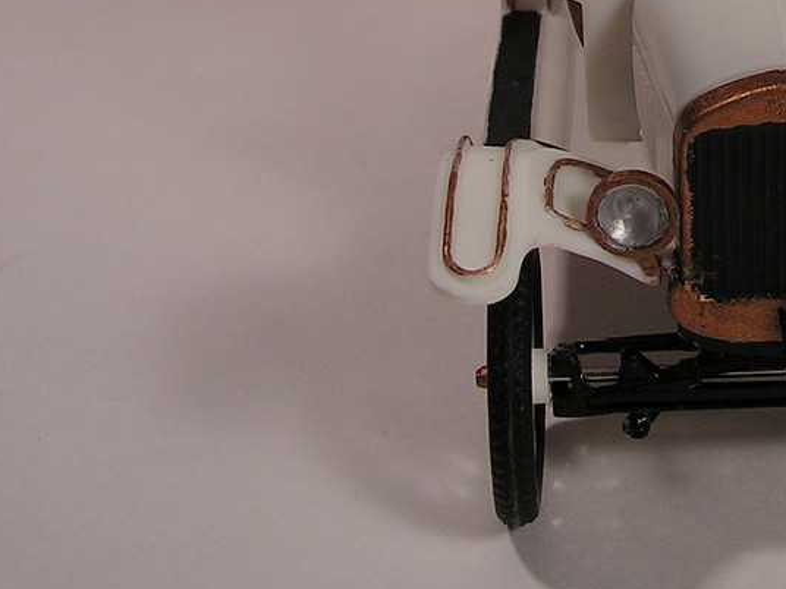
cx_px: 859
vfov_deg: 16.7
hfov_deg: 21.6
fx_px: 1953
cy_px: -38
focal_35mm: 86
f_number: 3.2
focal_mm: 6
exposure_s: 1/100
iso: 64
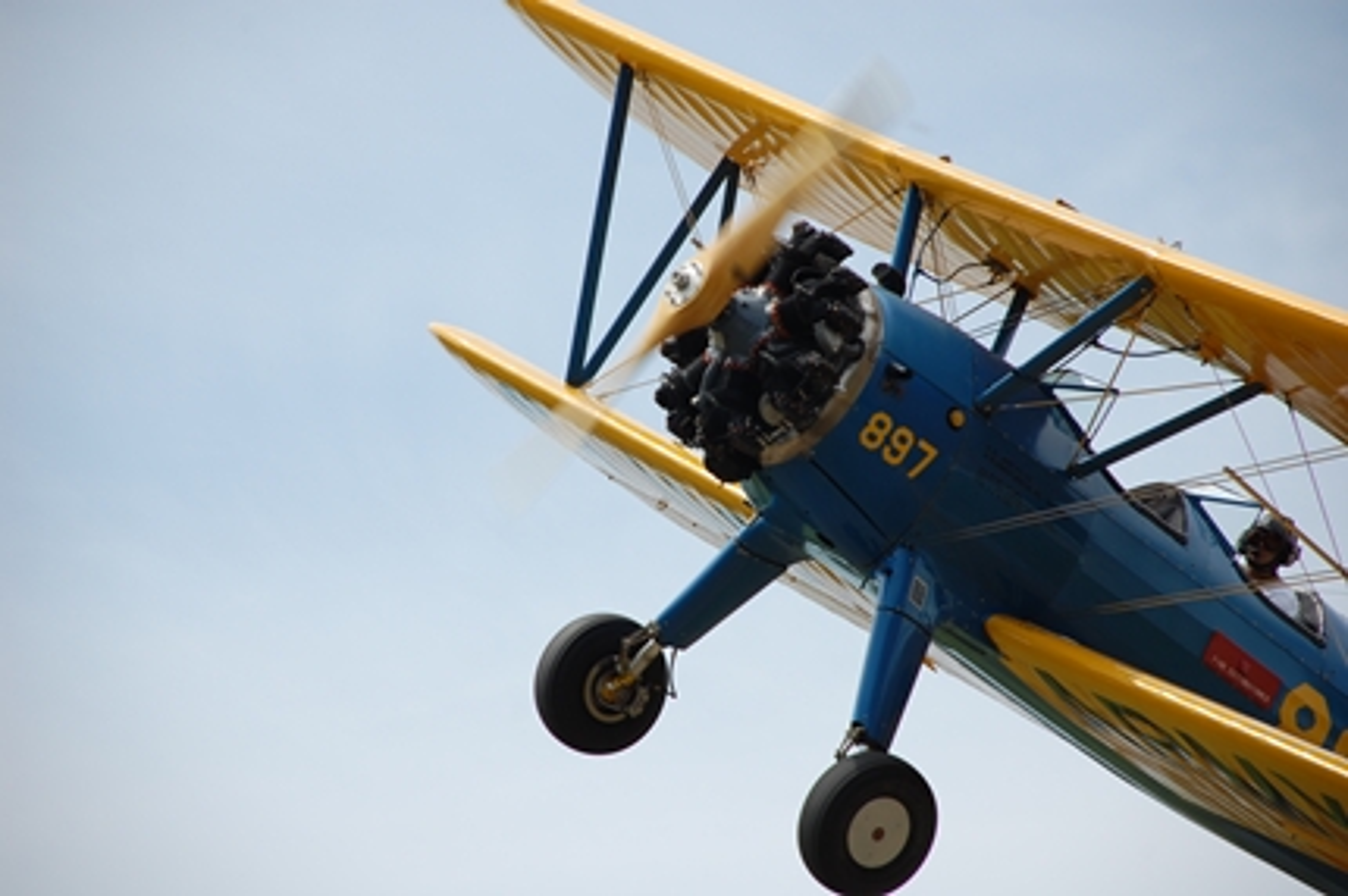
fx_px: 7576
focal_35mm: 202
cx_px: 674
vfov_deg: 6.8
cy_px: 448
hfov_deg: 10.2
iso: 200
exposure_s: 1/500
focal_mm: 135
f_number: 5.6
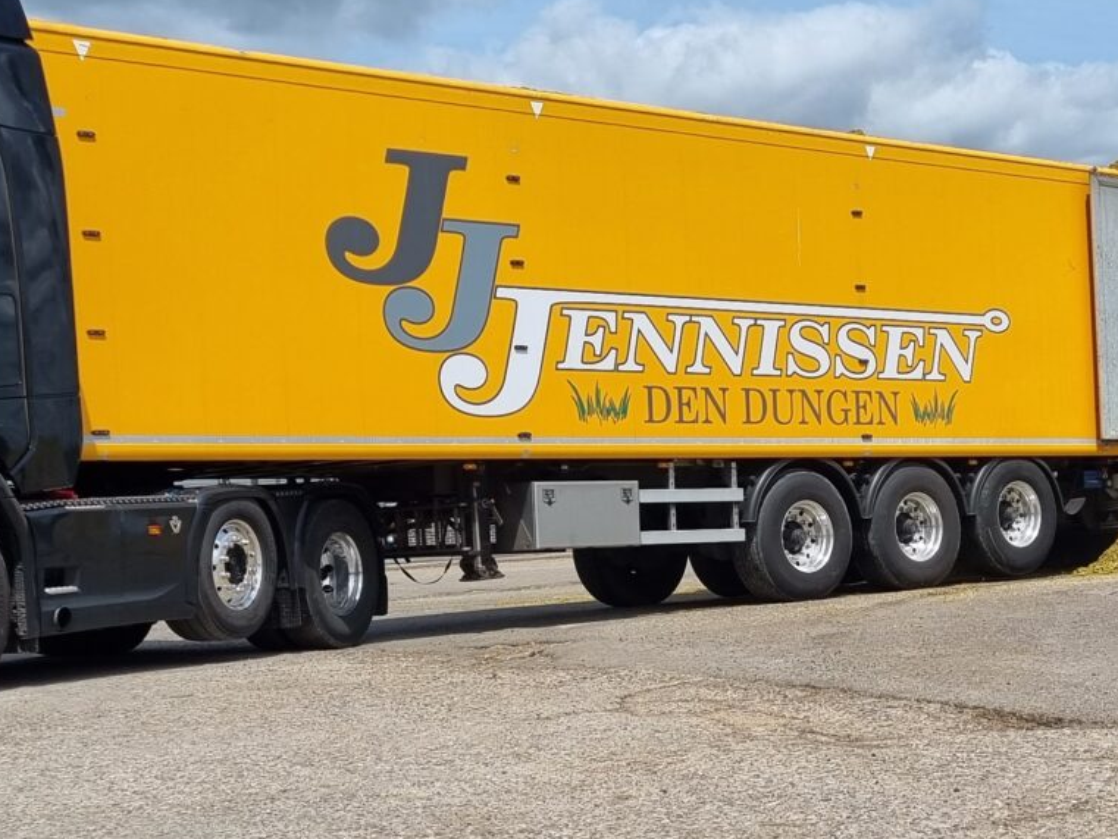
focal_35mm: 70
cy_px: 595
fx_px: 2261
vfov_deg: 20.9
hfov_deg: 27.6
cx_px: 755
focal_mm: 5.4
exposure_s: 1/5520
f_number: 1.8
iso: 50
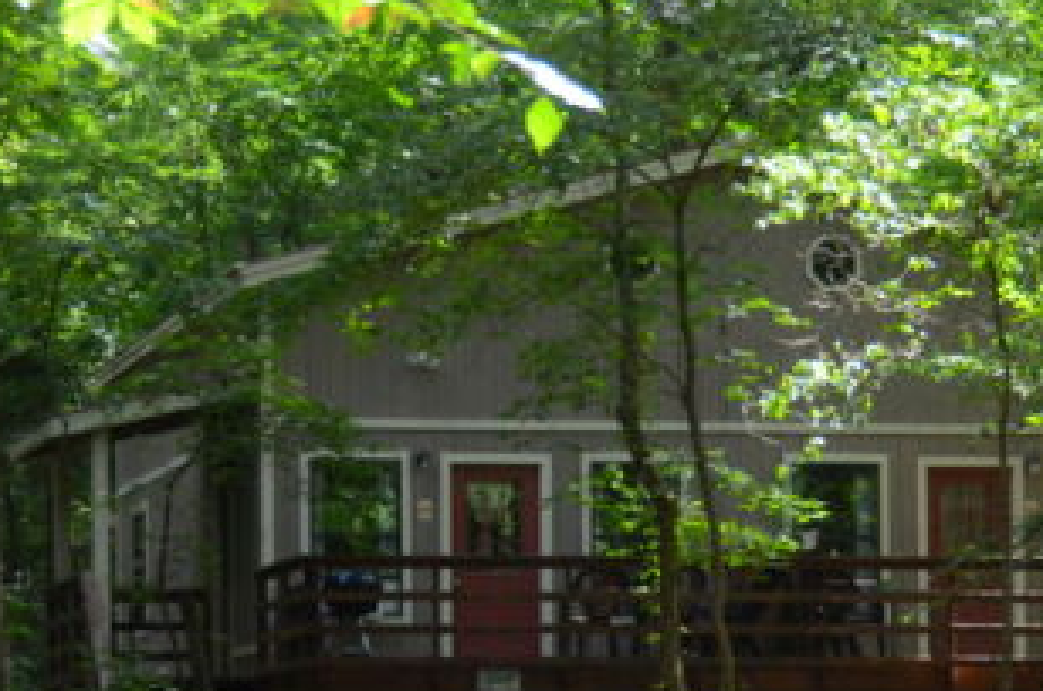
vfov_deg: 9.1
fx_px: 4337
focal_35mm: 150
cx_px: 555
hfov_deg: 13.7
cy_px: 600
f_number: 5.6
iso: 800
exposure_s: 1/320
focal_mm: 40
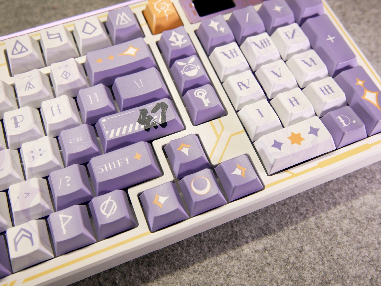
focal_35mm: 34
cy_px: 143
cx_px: 190
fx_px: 374
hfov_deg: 53.9
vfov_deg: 41.8
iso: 320
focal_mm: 17
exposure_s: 1/60
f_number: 4.2
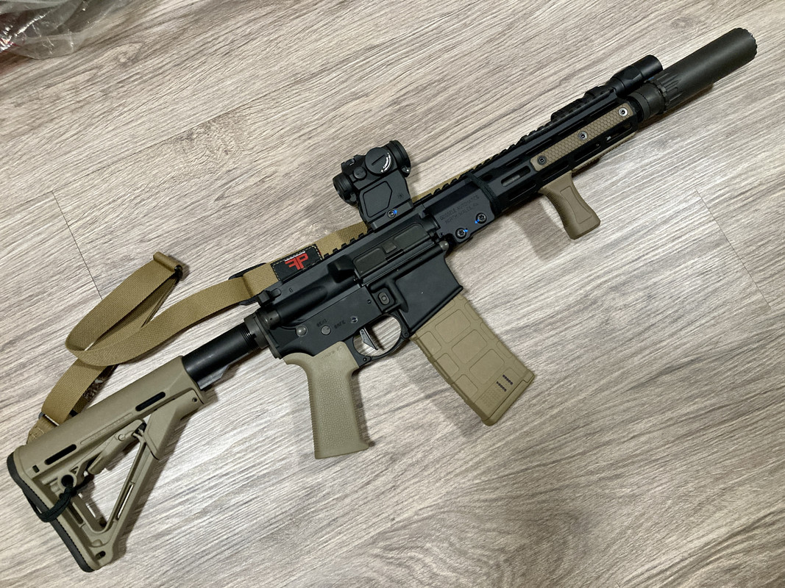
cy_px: 294
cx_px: 392
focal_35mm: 28
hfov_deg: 63.4
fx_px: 635
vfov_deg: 49.7
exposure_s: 1/60
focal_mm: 3.99
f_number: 1.8
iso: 320
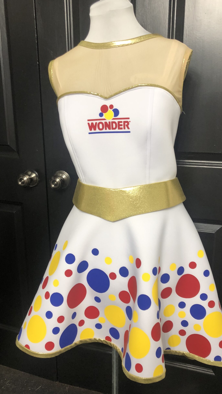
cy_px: 201
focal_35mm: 32
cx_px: 117
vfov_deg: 61.0
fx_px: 335
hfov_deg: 36.7
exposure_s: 1/24
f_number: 1.8
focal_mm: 3.99
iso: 40
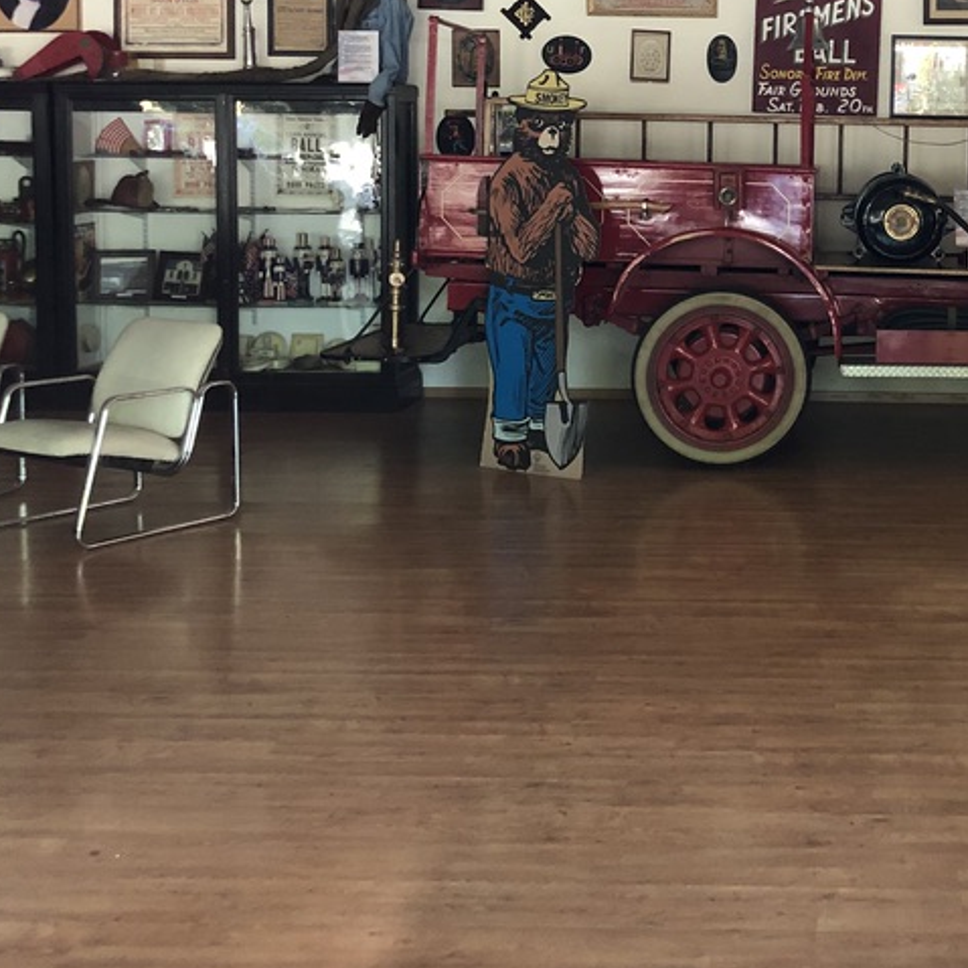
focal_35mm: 53
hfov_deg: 30.9
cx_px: 846
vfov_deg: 31.6
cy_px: 229
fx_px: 1677
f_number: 1.8
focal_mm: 4
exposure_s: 1/15
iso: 64
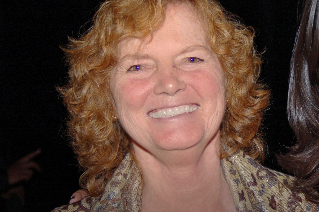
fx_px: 983
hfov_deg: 18.0
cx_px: 310
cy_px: 125
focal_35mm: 111
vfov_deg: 12.3
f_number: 4
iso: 200
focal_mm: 38
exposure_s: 1/60
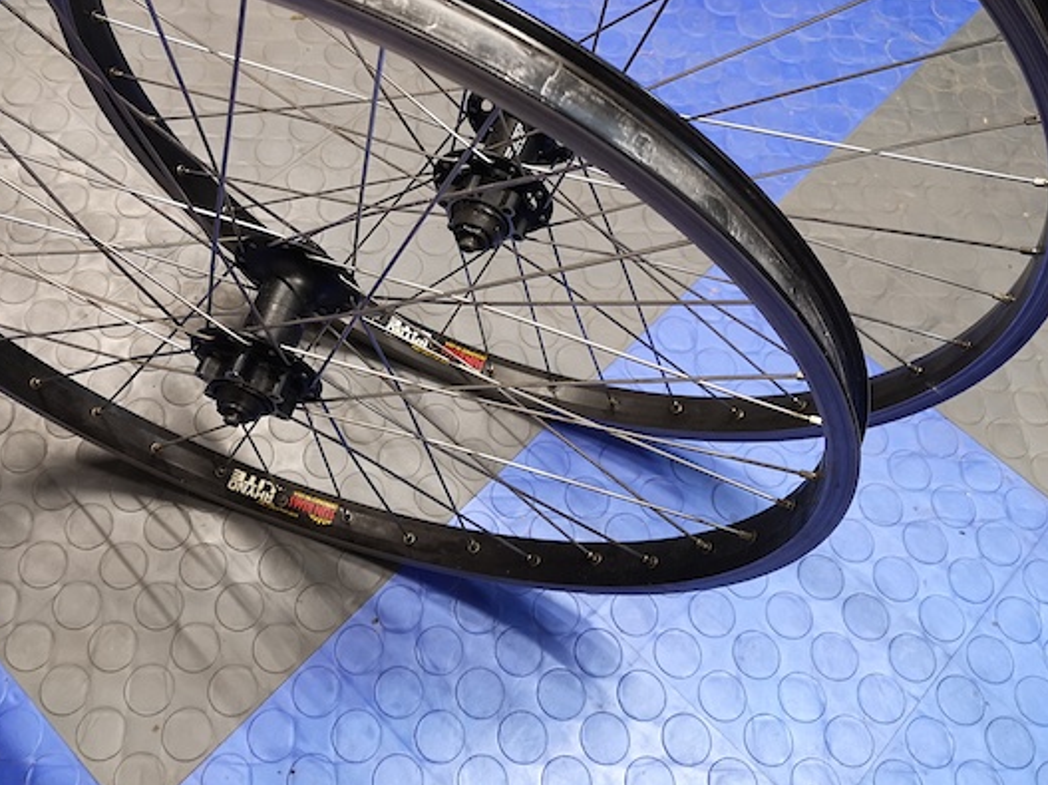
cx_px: 418
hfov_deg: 45.5
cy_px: 244
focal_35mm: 41
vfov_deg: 34.7
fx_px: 1241
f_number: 1.8
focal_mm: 5.58
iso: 160
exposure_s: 1/30
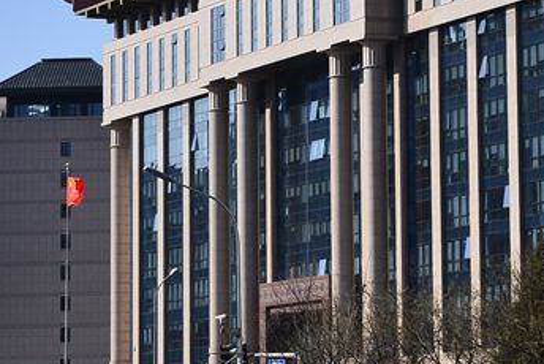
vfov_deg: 6.2
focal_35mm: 223
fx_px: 3373
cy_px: 13
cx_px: 349
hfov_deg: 9.2
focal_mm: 65
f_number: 10
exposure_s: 1/1000
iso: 500
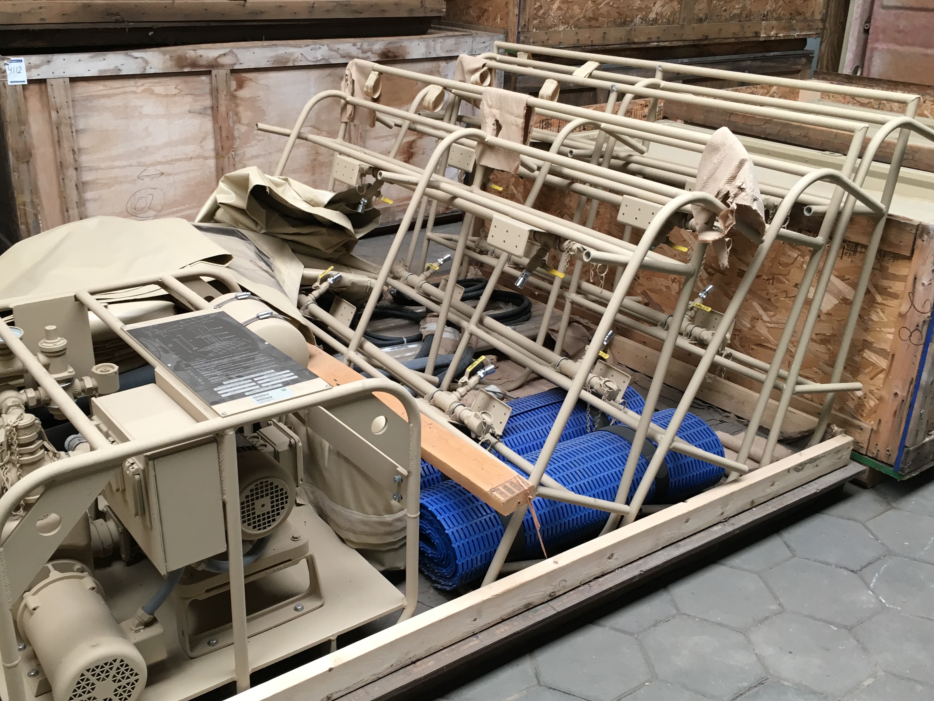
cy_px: 362
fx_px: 944
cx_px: 422
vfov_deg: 40.7
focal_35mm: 35
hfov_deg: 52.5
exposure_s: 1/33
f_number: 2.2
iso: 80
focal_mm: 4.15
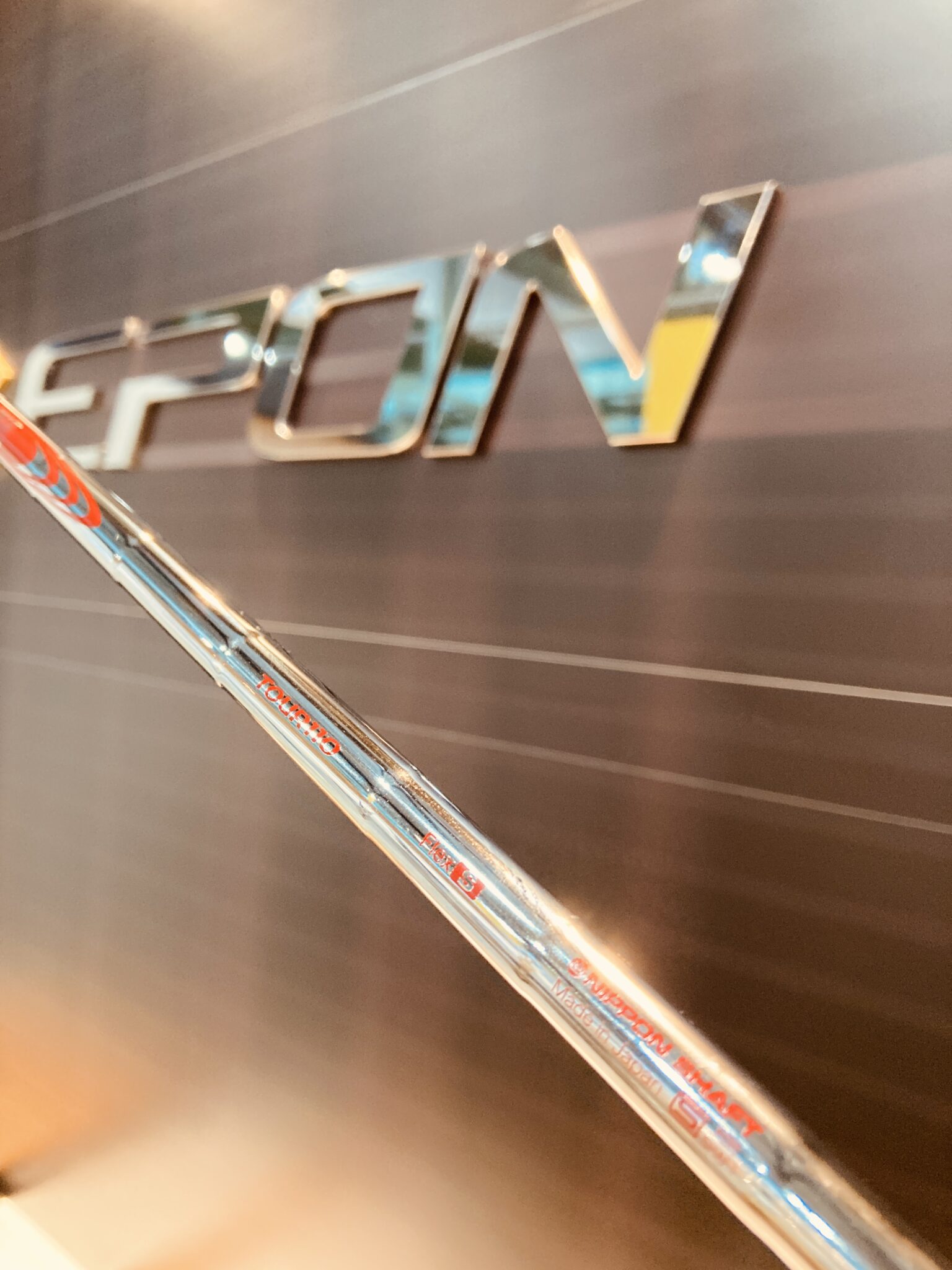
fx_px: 1027
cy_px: 635
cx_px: 476
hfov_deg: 49.7
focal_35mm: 28
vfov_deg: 63.4
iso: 250
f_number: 1.8
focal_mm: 3.99
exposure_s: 1/50
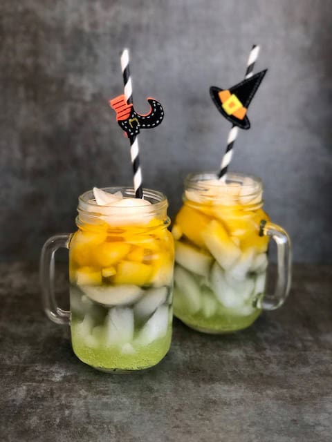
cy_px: 221
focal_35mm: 52
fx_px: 665
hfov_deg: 28.0
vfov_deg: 36.8
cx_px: 166
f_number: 2.4
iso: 160
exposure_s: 1/20
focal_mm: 6
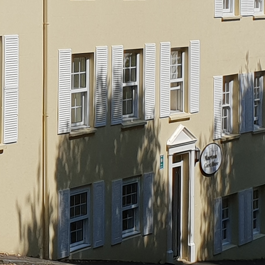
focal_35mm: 76
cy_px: 19
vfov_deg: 22.1
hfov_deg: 19.5
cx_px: -145
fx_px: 658
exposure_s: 1/2481
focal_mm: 4.3
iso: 50
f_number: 2.4
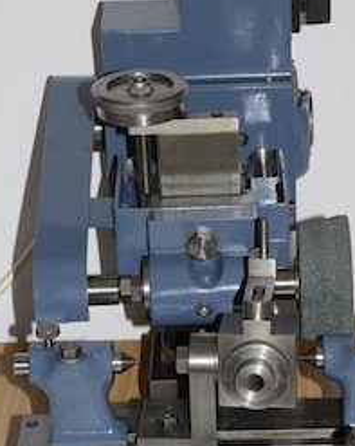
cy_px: 282
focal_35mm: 144
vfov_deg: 13.4
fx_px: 1895
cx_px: 218
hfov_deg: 10.7
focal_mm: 62
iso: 640
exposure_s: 1/60
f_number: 13
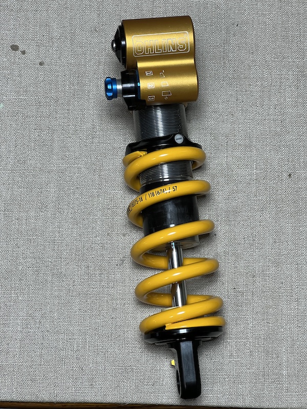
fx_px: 911
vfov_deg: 25.3
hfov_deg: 19.1
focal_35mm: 77
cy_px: 204
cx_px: 154
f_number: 2.8
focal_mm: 9
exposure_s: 1/120
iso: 200
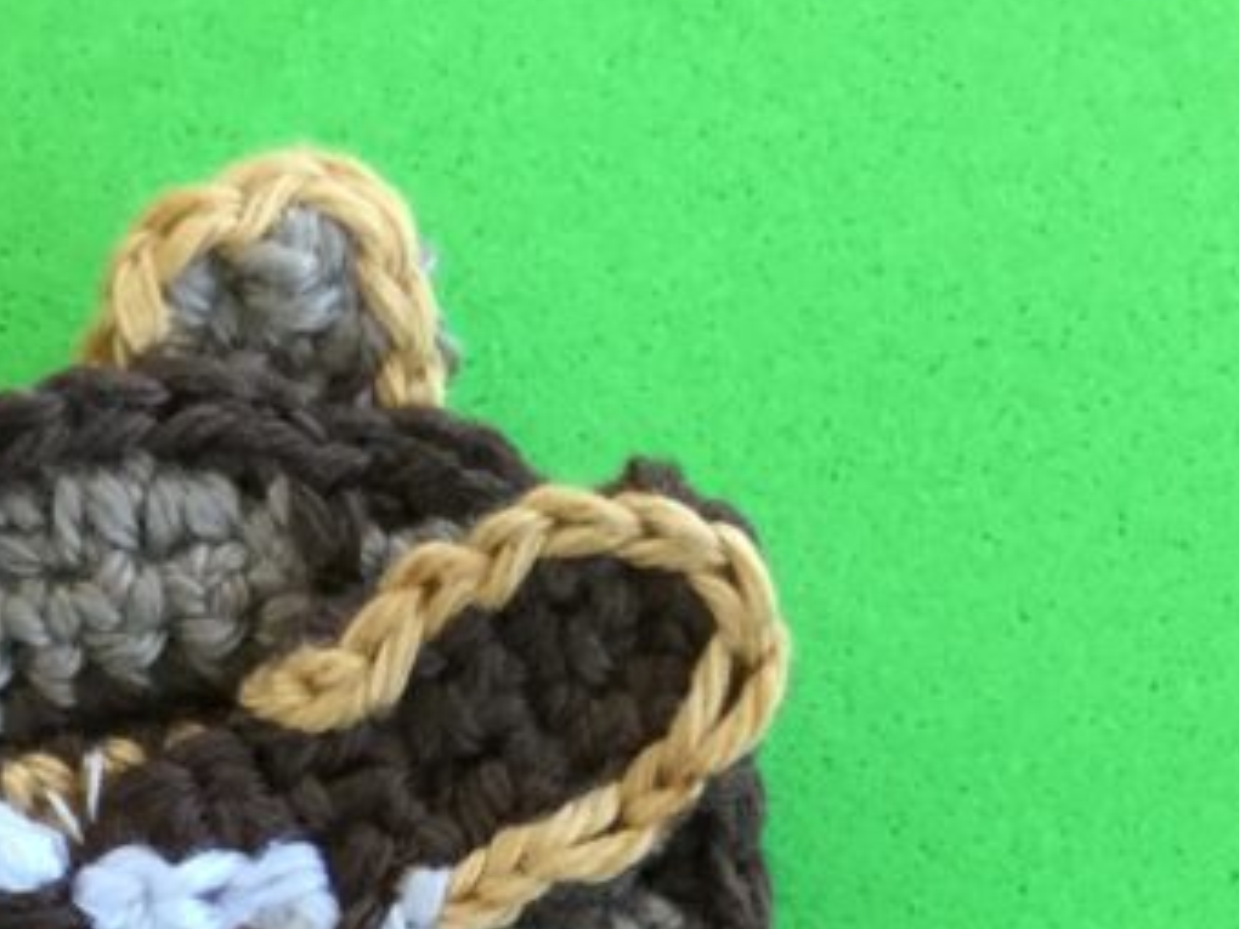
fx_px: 5011
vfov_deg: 9.7
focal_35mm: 140
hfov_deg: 14.0
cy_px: 2040
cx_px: 302
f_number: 2.4
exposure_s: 1/33
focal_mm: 3.3
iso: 40
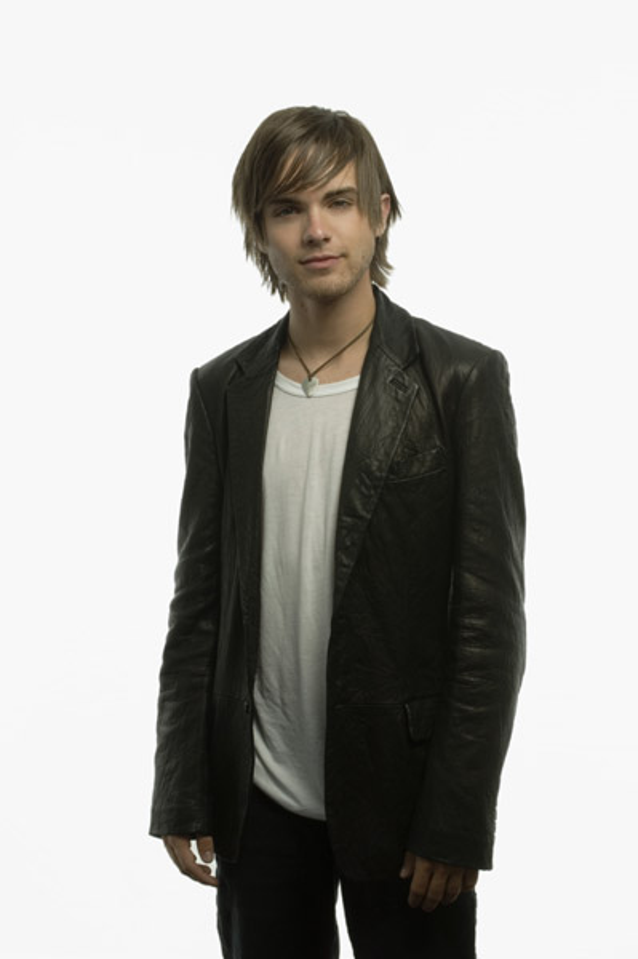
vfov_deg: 35.1
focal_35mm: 57
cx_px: 319
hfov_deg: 23.7
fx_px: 1518
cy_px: 480
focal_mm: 38
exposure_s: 1/200
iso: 100
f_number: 22
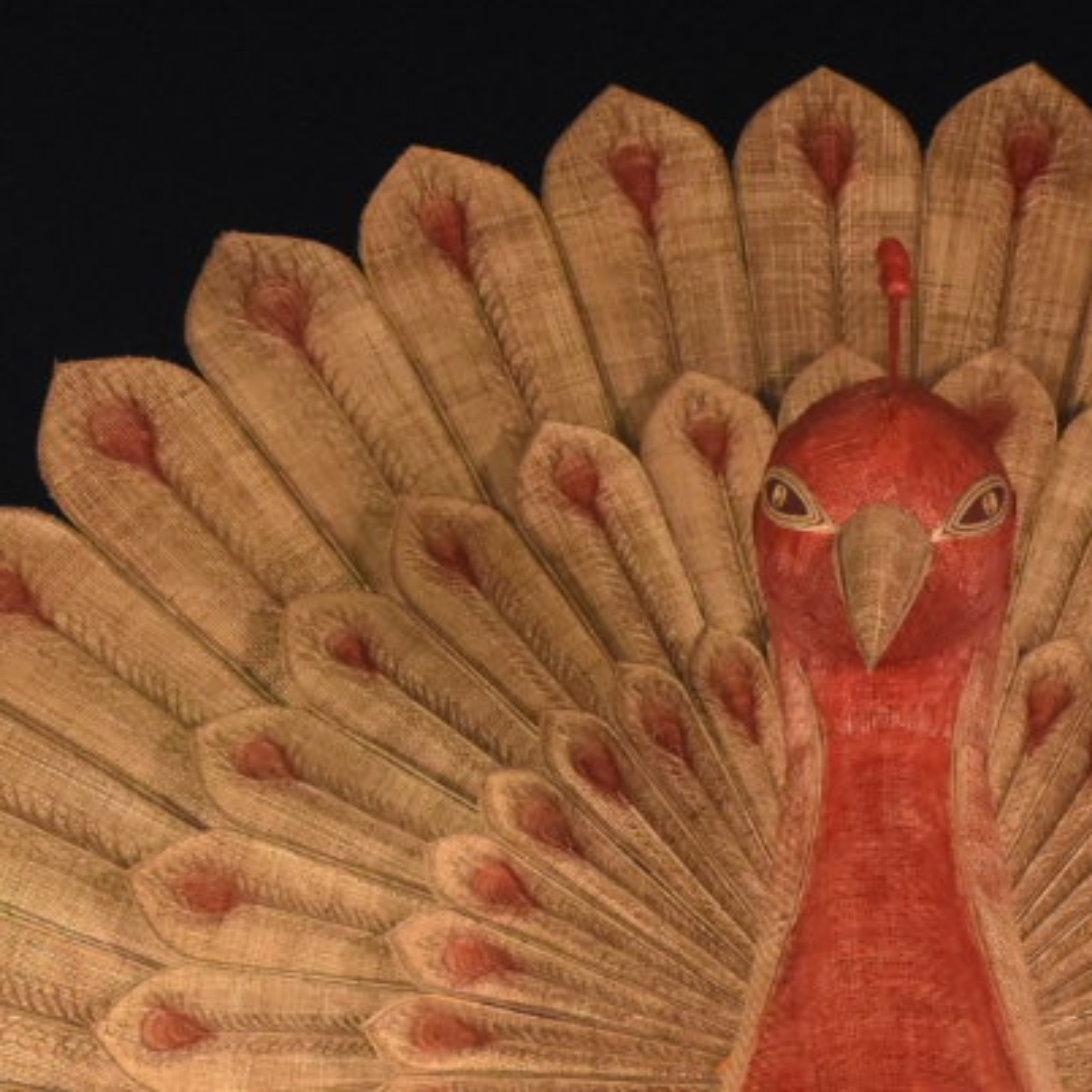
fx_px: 4390
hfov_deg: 14.1
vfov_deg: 13.8
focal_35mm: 123
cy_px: 1298
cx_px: 883
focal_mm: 24
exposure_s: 1/125
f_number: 5
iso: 2500
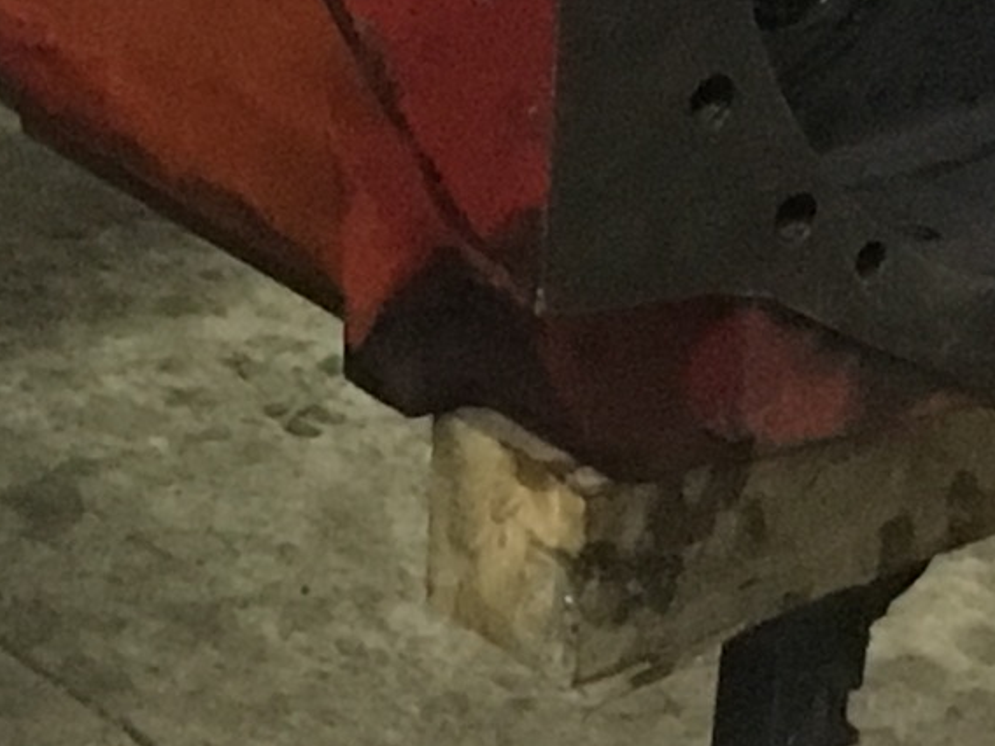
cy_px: -327
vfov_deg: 7.1
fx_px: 5921
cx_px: -177
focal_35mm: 206
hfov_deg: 9.5
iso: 320
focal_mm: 4.15
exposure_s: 1/15
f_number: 2.2
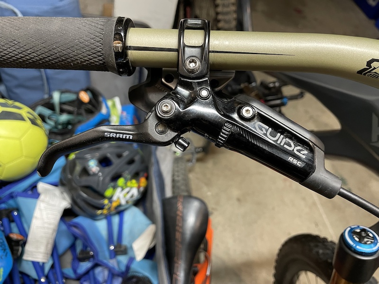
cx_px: 190
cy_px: 142
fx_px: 285
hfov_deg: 67.3
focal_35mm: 26
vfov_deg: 53.1
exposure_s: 1/60
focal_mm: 4.2
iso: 250
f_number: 1.6
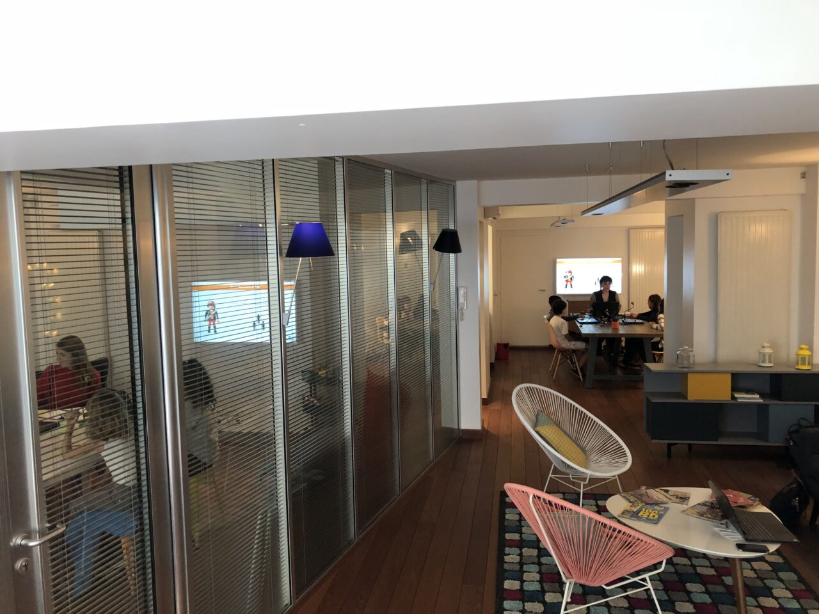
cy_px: 307
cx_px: 410
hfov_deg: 63.4
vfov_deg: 49.7
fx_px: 662
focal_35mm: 28
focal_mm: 3.99
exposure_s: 1/17
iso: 64
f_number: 1.8
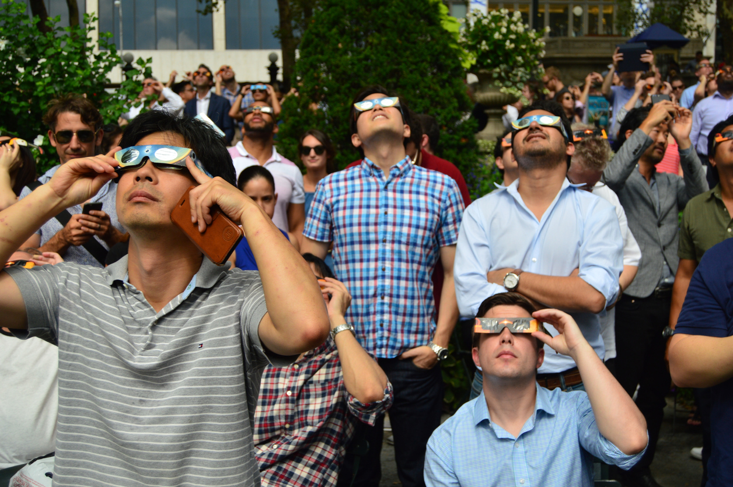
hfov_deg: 42.4
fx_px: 946
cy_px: 244
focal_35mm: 46
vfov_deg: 28.9
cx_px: 366
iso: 200
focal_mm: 31
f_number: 5
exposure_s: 1/100
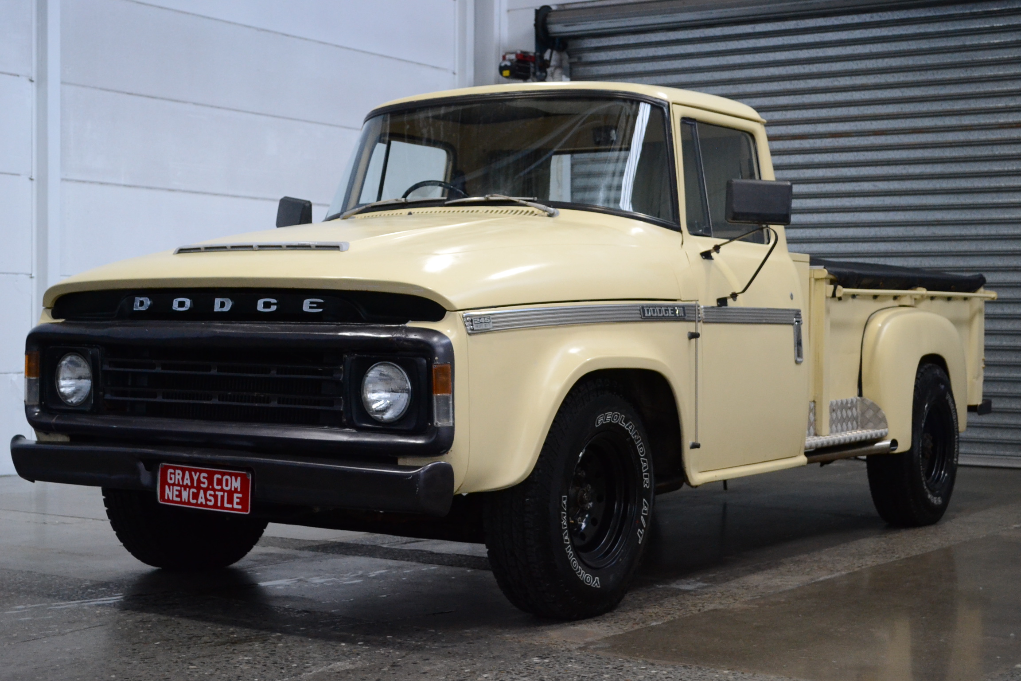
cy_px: 340
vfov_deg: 23.8
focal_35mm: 57
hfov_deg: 35.1
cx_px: 510
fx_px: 1616
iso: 1600
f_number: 5
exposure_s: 1/320
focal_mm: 38
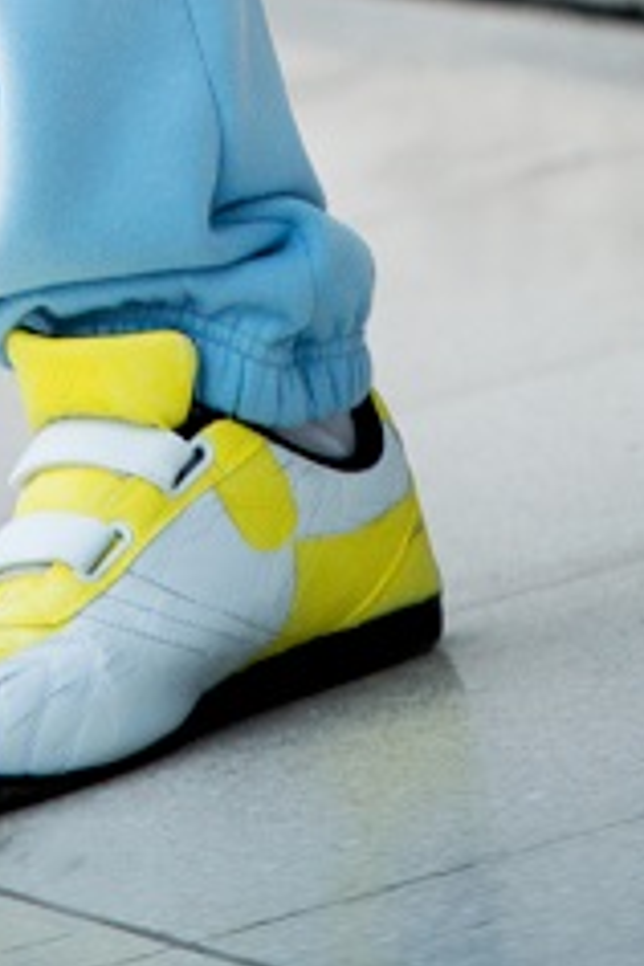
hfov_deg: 1.3
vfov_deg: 1.9
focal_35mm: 1075
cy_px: -1940
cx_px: 61
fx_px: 28844
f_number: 2.8
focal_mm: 170
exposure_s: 1/160
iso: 250
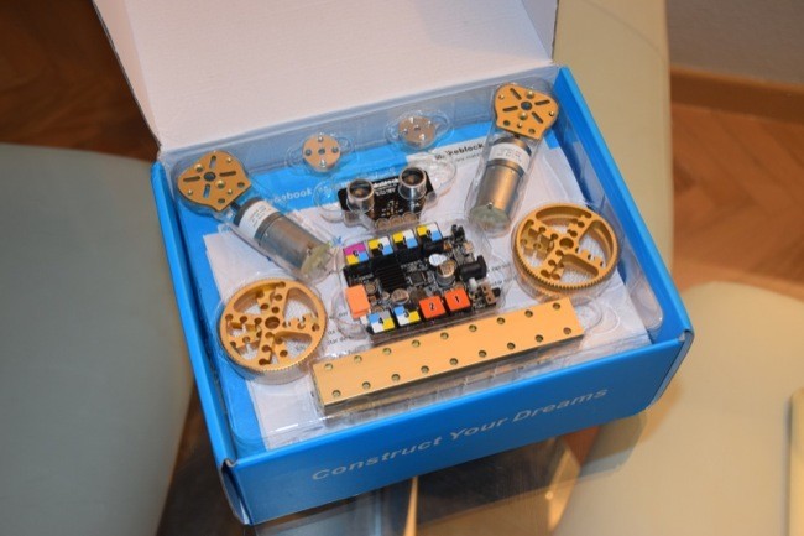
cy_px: 268
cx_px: 402
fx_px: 1139
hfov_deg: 38.9
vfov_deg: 26.5
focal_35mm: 51
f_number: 4.5
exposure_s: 1/80
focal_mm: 34
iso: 720
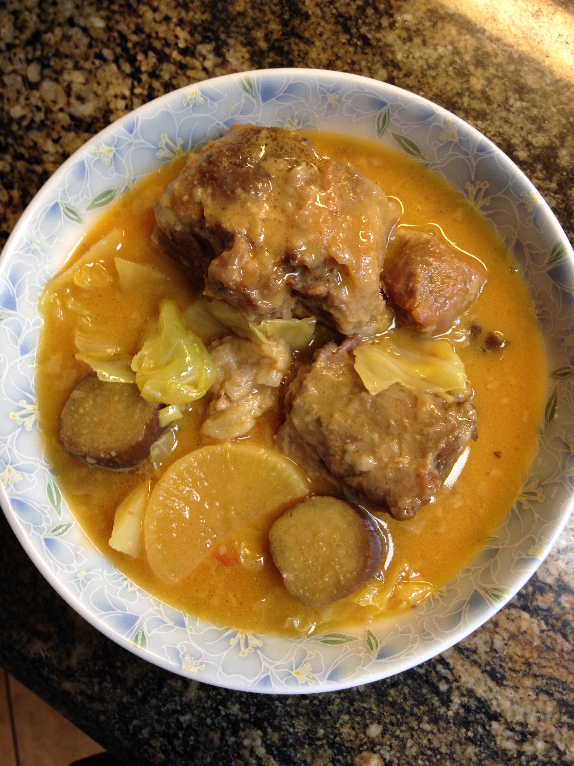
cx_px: 287
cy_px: 383
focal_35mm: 33
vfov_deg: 55.4
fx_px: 730
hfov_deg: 42.9
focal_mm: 4.12
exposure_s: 1/24
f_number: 2.4
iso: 50
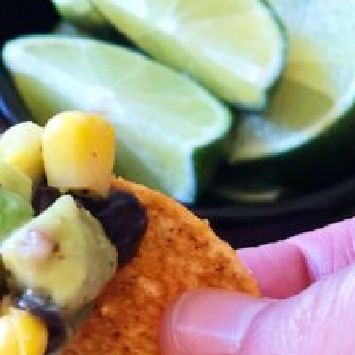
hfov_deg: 8.2
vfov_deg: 8.2
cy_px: 198
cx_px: 40
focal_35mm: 214
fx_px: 2483
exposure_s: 1/40
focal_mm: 6
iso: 100
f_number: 2.4
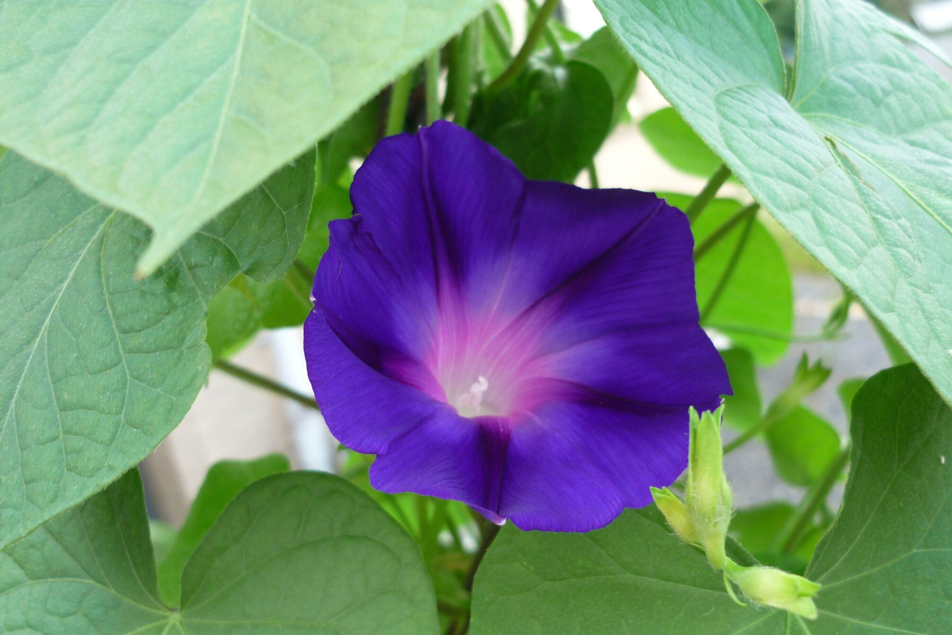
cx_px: 470
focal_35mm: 35
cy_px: 353
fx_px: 926
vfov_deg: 37.8
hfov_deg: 54.4
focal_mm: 5.5
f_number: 2.8
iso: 80
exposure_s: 1/40
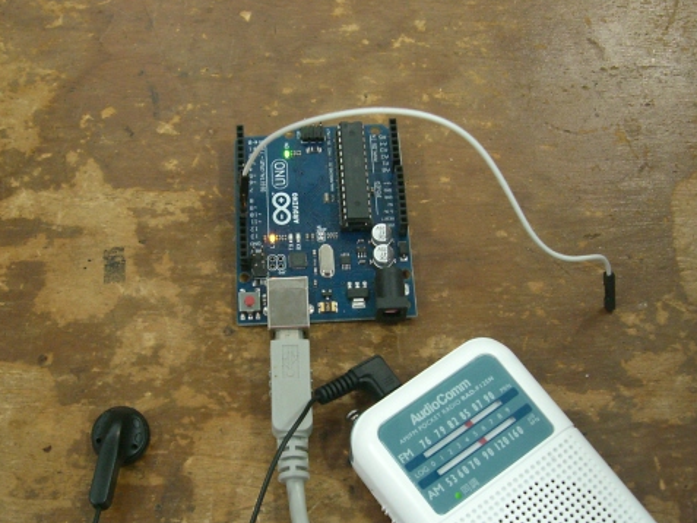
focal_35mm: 51
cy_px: 288
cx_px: 319
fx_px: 1027
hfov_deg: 37.5
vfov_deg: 28.6
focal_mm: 6.2
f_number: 2.7
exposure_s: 1/60
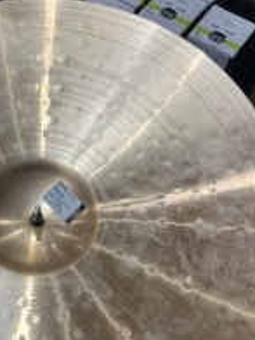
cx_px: 33
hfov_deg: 26.7
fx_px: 521
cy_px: 220
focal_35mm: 53
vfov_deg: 35.9
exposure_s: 1/120
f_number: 1.6
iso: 40
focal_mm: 5.1
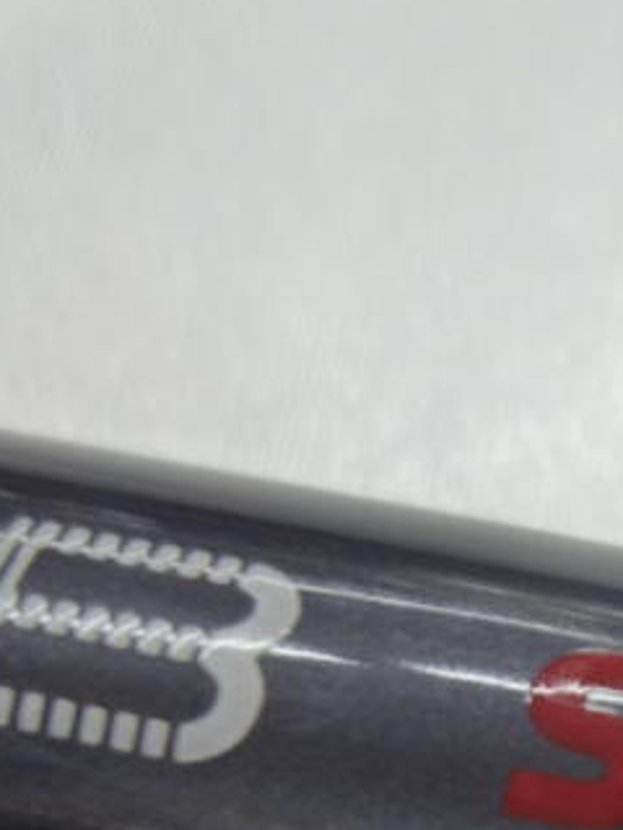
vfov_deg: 24.7
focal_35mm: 75
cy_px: 835
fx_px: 1800
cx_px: 1132
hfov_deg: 16.4
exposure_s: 1/30
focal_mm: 4.5
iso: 160
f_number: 2.8
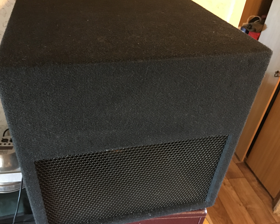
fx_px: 257
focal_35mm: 31
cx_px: 130
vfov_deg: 47.1
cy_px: 113
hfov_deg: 57.1
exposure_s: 1/17
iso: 500
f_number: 2.2
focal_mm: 4.15
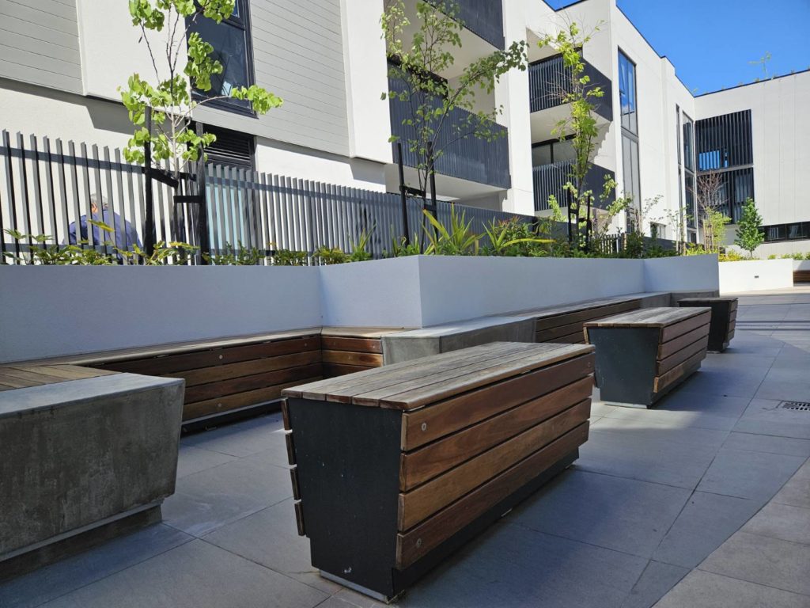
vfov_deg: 58.9
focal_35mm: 23
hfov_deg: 73.9
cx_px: 405
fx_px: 538
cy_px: 304
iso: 40
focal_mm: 5.4
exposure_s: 1/2000
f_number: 1.8
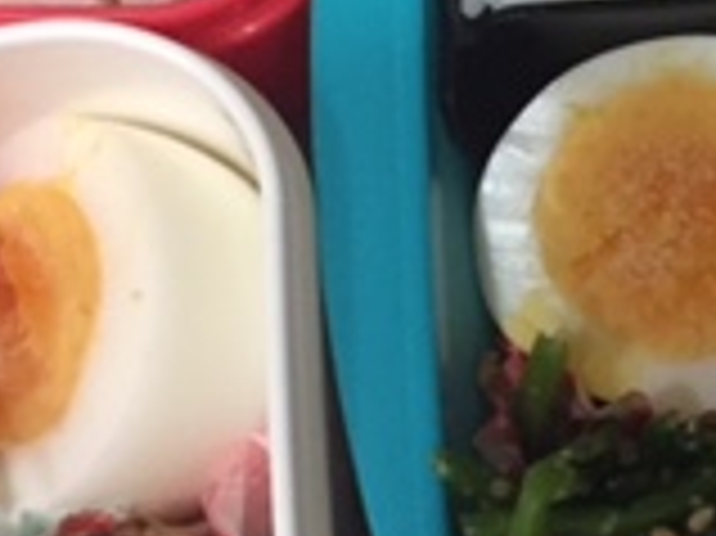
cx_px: 1193
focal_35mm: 117
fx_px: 2418
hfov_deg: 15.1
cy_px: 171
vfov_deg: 12.6
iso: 250
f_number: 2.2
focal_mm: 4.15
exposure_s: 1/24
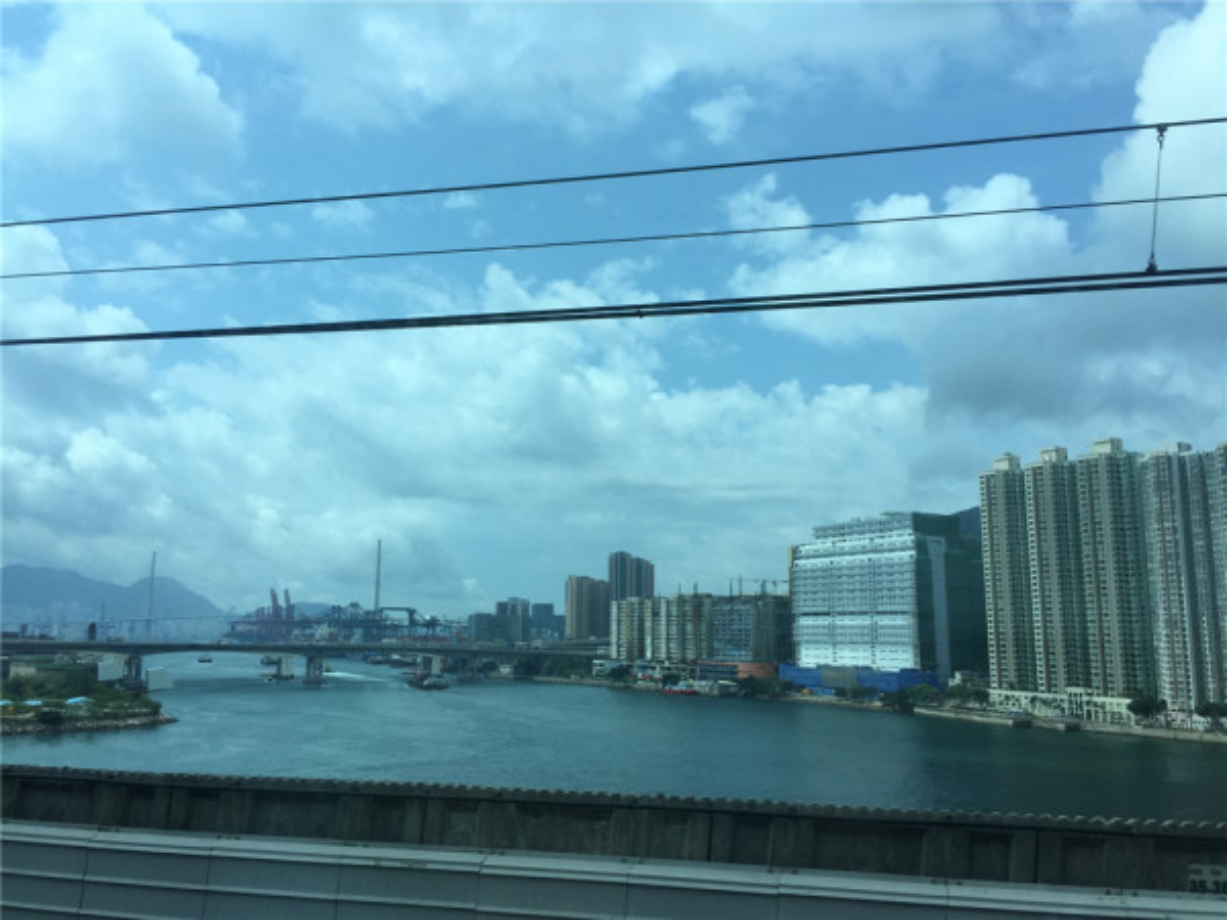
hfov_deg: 61.7
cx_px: 614
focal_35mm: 29
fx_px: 1028
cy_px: 460
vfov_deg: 48.2
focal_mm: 4.15
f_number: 2.2
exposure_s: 1/1799
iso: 32
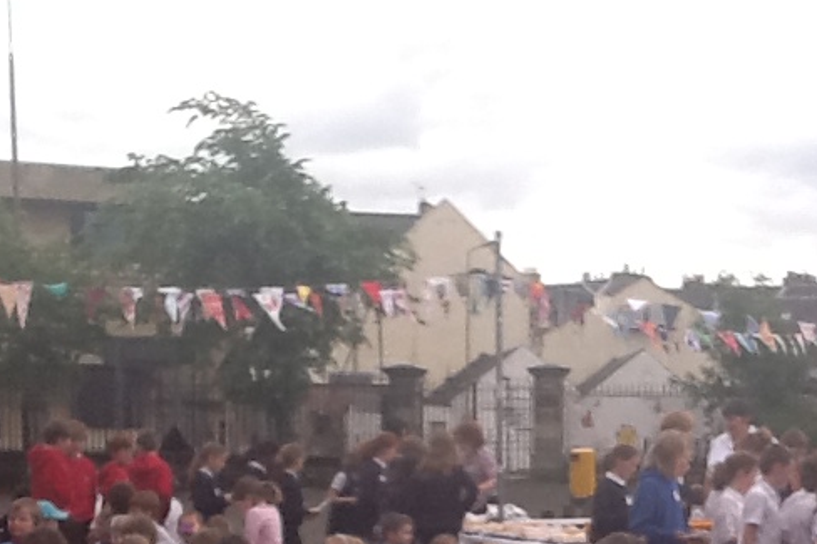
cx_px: 598
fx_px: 2042
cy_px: 577
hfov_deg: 22.4
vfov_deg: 14.9
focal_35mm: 90
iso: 40
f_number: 2.4
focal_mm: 2.03
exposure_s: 1/524
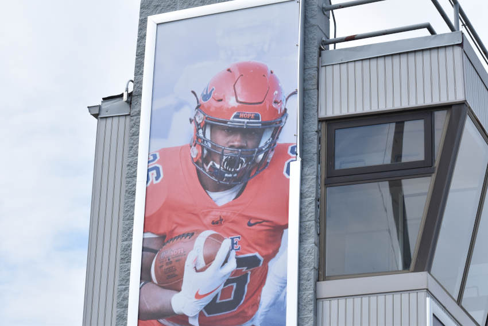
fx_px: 1464
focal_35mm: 108
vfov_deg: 12.7
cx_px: 244
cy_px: 163
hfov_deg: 18.9
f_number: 13
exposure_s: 1/500
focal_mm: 72
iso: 400
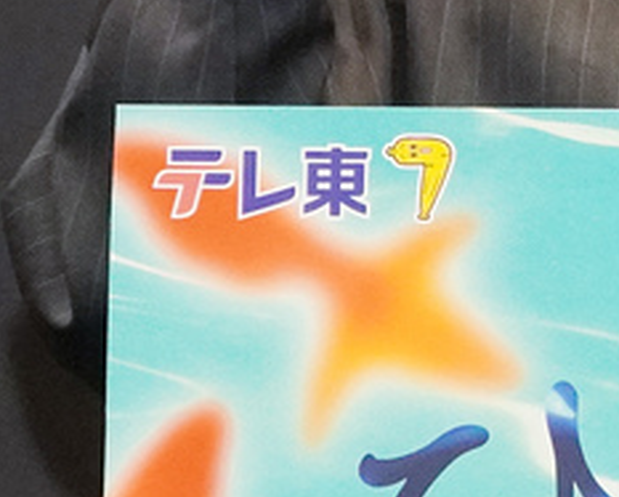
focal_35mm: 552
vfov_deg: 2.8
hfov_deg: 3.5
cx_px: 1474
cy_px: 181
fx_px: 10126
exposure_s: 1/125
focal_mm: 61
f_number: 8
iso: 3200
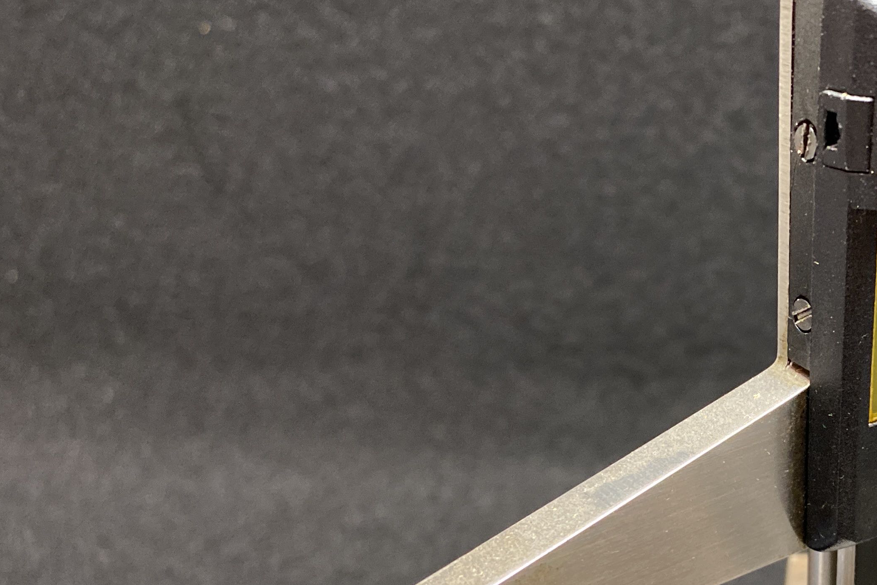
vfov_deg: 25.7
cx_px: 787
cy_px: 437
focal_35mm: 52
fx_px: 1267
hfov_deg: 35.9
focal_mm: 4.25
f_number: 1.8
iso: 400
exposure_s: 1/50
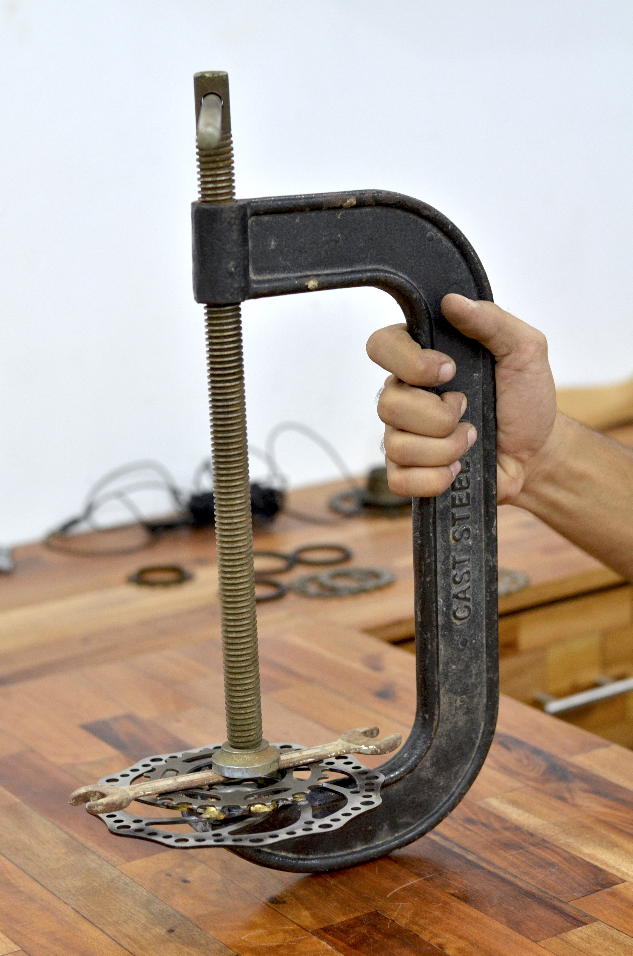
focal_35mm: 75
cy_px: 478
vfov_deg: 27.0
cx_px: 316
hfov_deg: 18.1
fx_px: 1987
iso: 800
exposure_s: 1/60
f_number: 4
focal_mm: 50
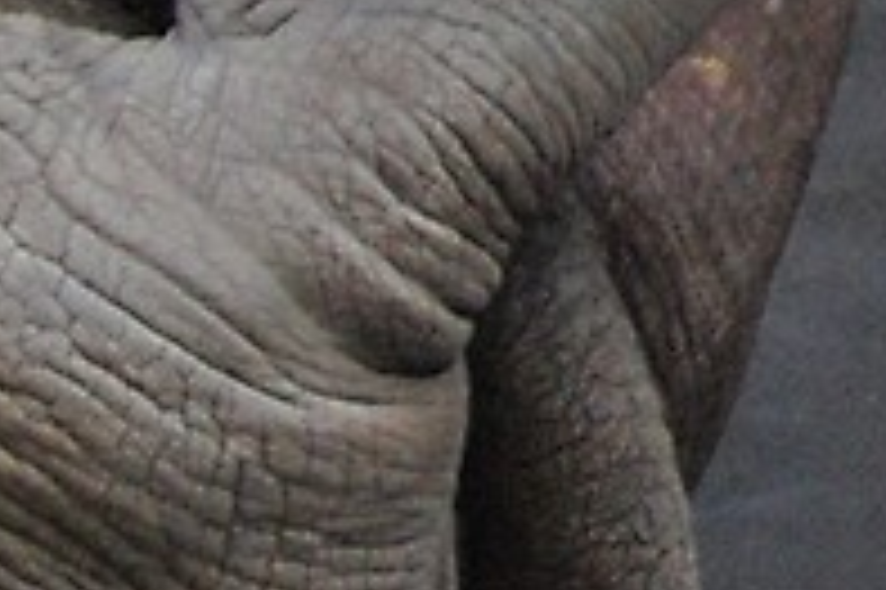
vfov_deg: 0.8
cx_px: -738
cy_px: 950
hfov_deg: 1.1
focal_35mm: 1828
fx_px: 44950
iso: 800
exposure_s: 1/40
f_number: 6.3
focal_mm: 300
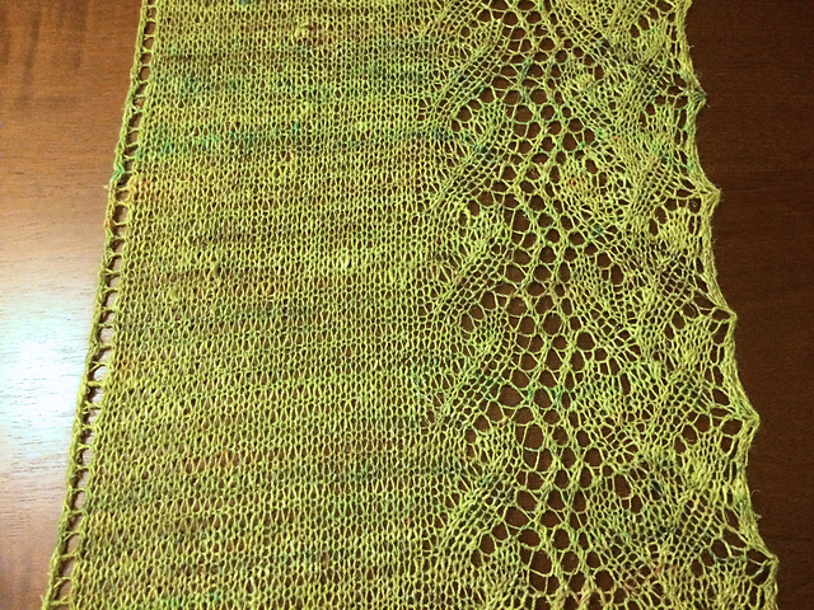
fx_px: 682
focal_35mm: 29
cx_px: 407
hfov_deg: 61.7
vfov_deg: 48.2
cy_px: 305
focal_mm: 4.15
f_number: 2.2
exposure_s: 1/15
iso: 320
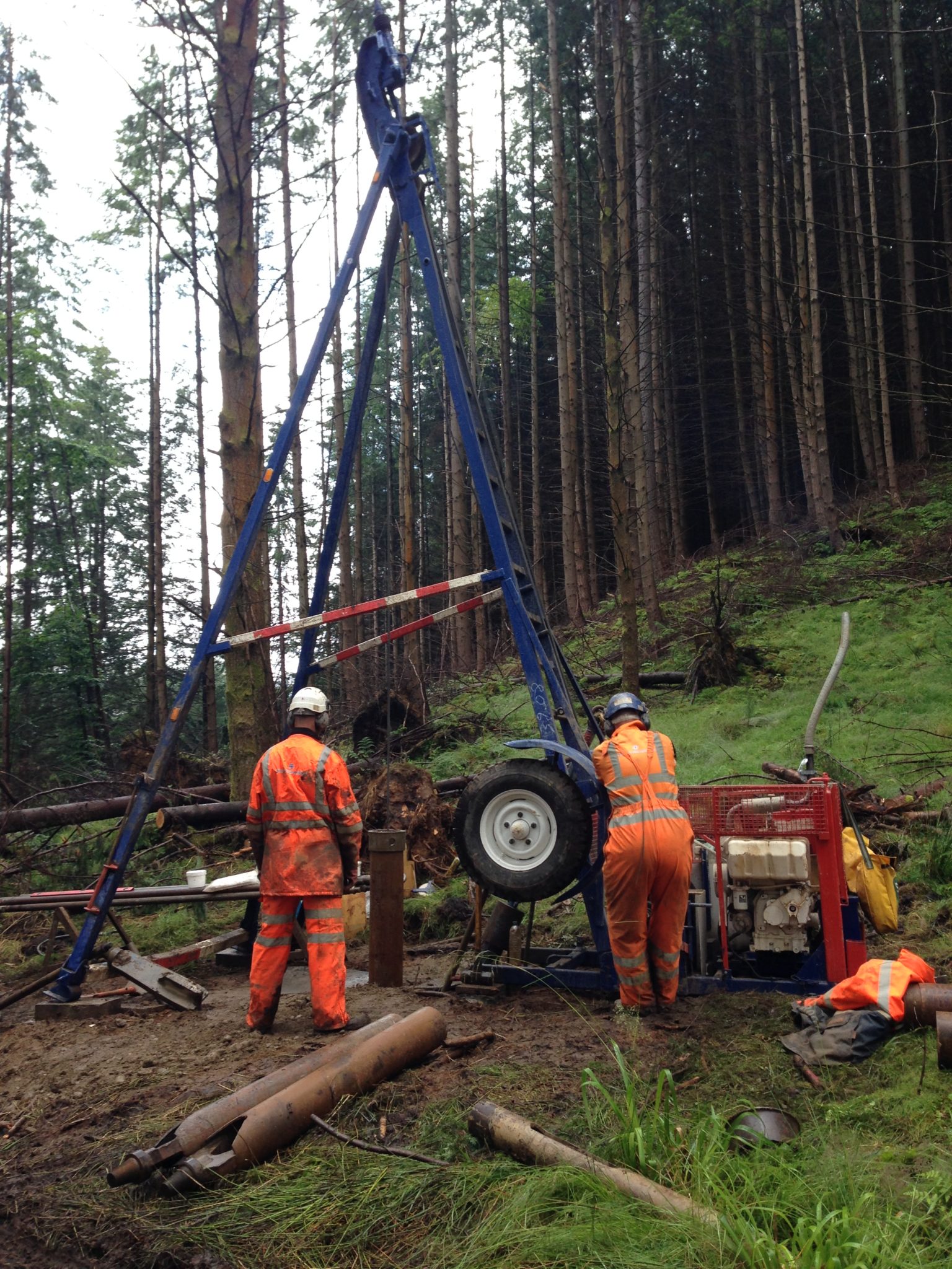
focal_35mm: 33
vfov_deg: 55.4
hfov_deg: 42.9
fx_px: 1210
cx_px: 476
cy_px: 634
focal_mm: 4.12
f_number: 2.4
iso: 50
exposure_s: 1/120
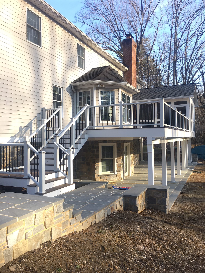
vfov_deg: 61.7
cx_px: 102
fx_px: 229
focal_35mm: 29
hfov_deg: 48.2
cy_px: 136
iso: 25
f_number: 2.2
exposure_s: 1/214
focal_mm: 4.15
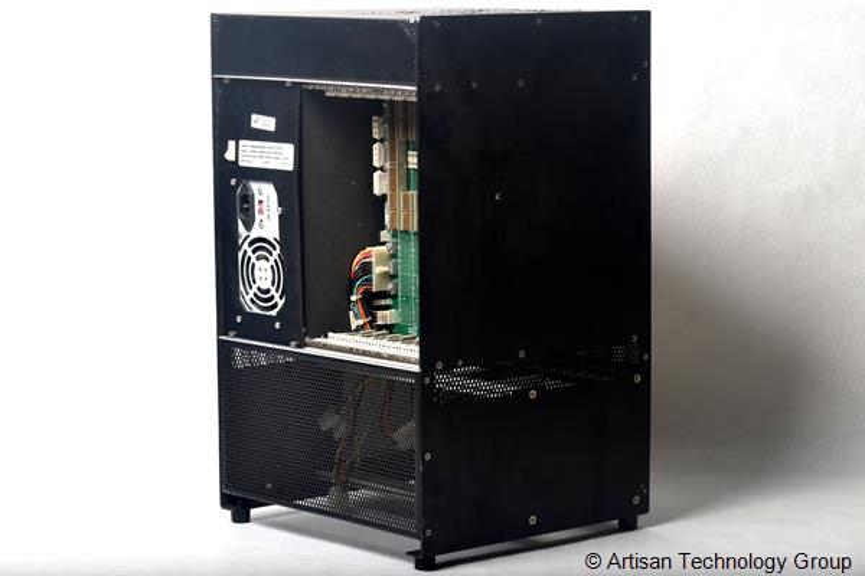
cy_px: 288
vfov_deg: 16.6
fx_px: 1982
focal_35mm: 82
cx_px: 432
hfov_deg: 24.6
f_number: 10
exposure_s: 1/250
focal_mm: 55
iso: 200
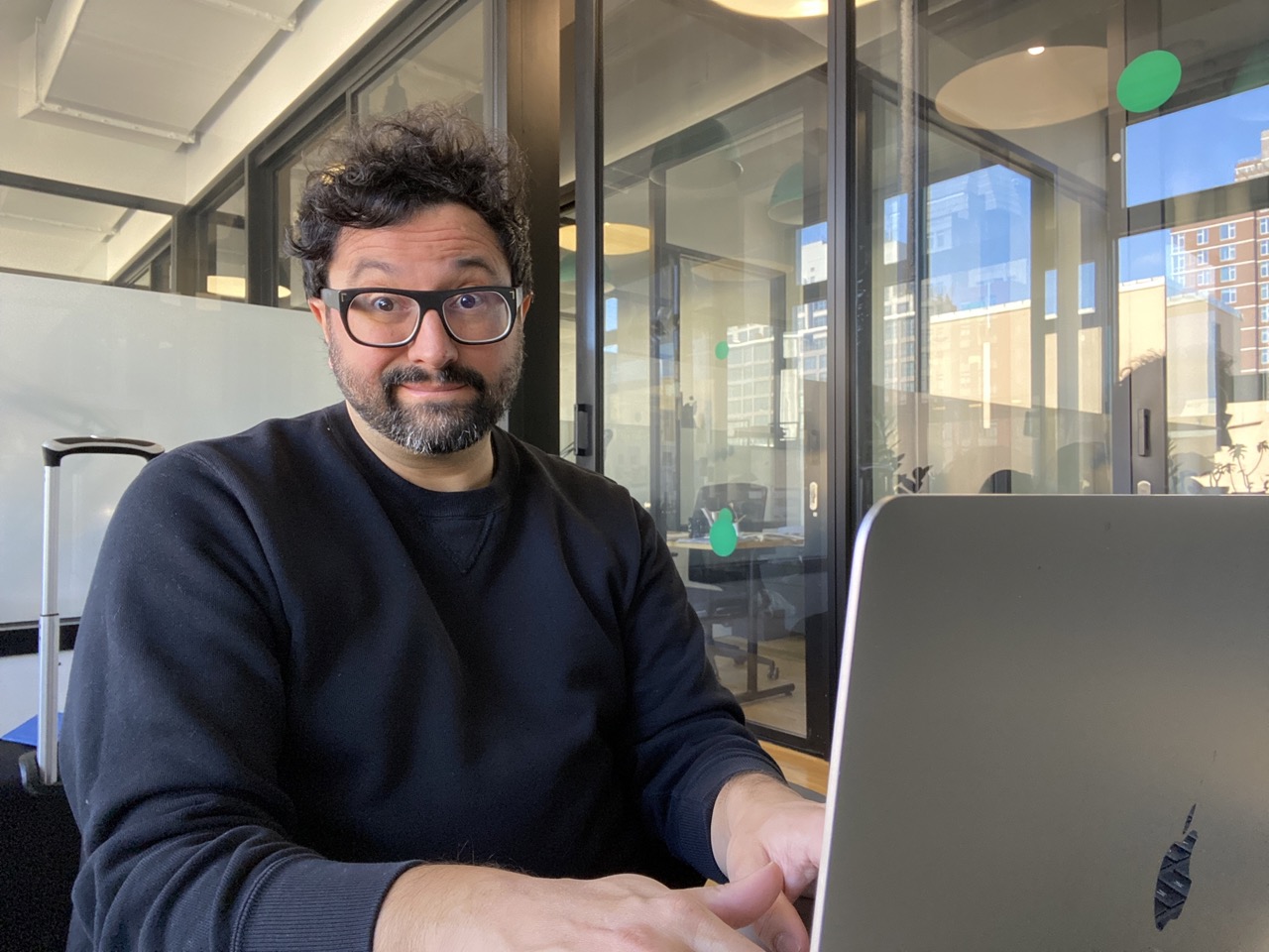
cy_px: 476
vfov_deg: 58.9
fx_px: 843
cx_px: 634
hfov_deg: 73.9
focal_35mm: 23
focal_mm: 2.71
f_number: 2.2
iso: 320
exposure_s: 1/60
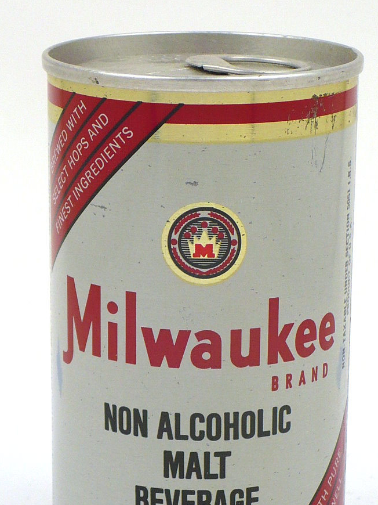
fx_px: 1908
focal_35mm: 131
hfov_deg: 11.3
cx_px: 199
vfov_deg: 15.0
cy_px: 333
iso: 100
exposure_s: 1/400
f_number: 3.1
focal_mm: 9.9
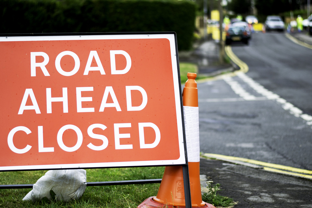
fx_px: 650
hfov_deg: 27.0
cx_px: 156
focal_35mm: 75
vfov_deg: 18.2
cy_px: 104
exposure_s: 1/4000
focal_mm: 50
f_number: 1.8
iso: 400
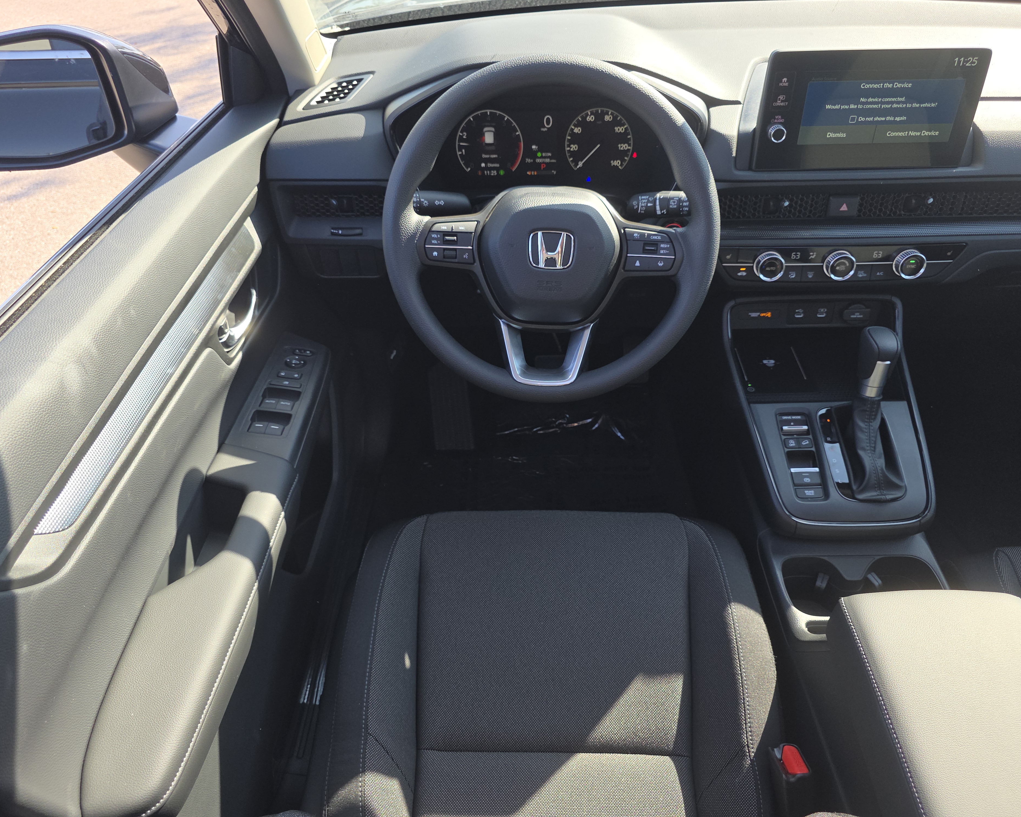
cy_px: 408
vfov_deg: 58.8
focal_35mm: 24
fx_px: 725
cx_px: 530
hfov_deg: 70.3
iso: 32
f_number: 1.7
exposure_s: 1/359
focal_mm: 6.3
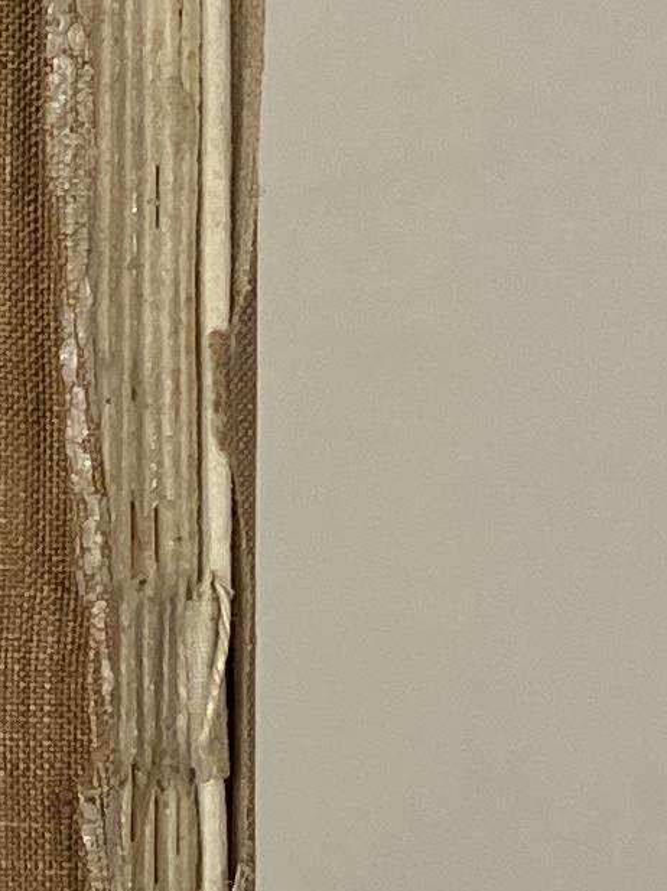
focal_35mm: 170
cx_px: -175
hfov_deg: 8.6
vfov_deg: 11.6
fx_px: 4372
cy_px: 347
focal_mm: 4.25
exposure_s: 1/100
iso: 80
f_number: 1.8
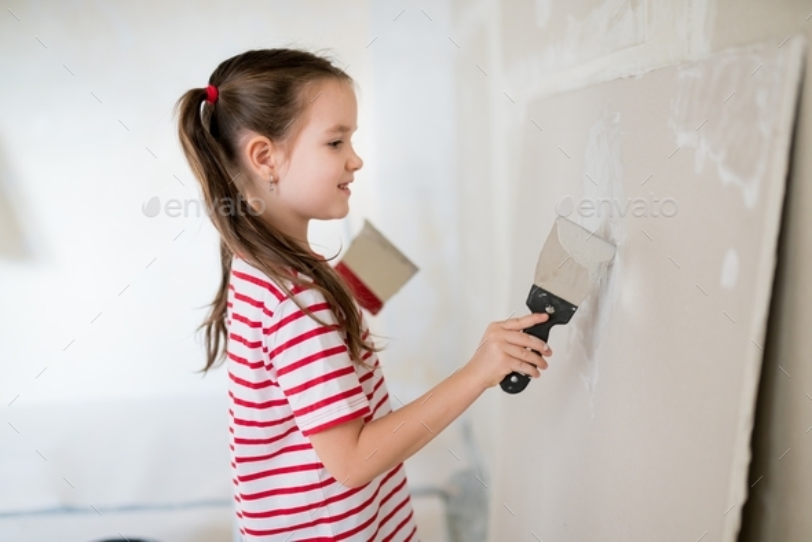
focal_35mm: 35
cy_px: 271
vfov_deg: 37.9
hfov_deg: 54.4
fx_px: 790
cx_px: 406
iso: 800
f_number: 1.6
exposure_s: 1/80
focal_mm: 35
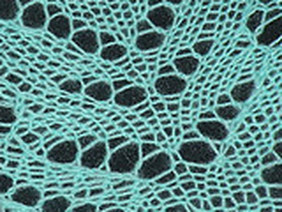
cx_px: 106
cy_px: 100
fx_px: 1703
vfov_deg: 7.1
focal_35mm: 209
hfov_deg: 9.5
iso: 64
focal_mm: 11.9
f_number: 3.5
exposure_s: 1/60
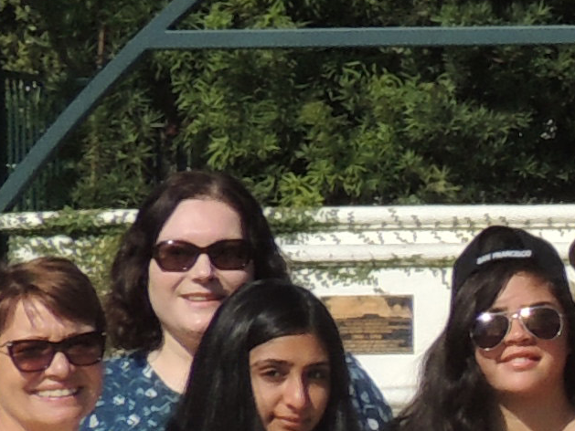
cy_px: 352
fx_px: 5233
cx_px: 1554
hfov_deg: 5.9
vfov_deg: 4.7
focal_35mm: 315
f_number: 3.8
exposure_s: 1/1250
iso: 100
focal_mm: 7.6
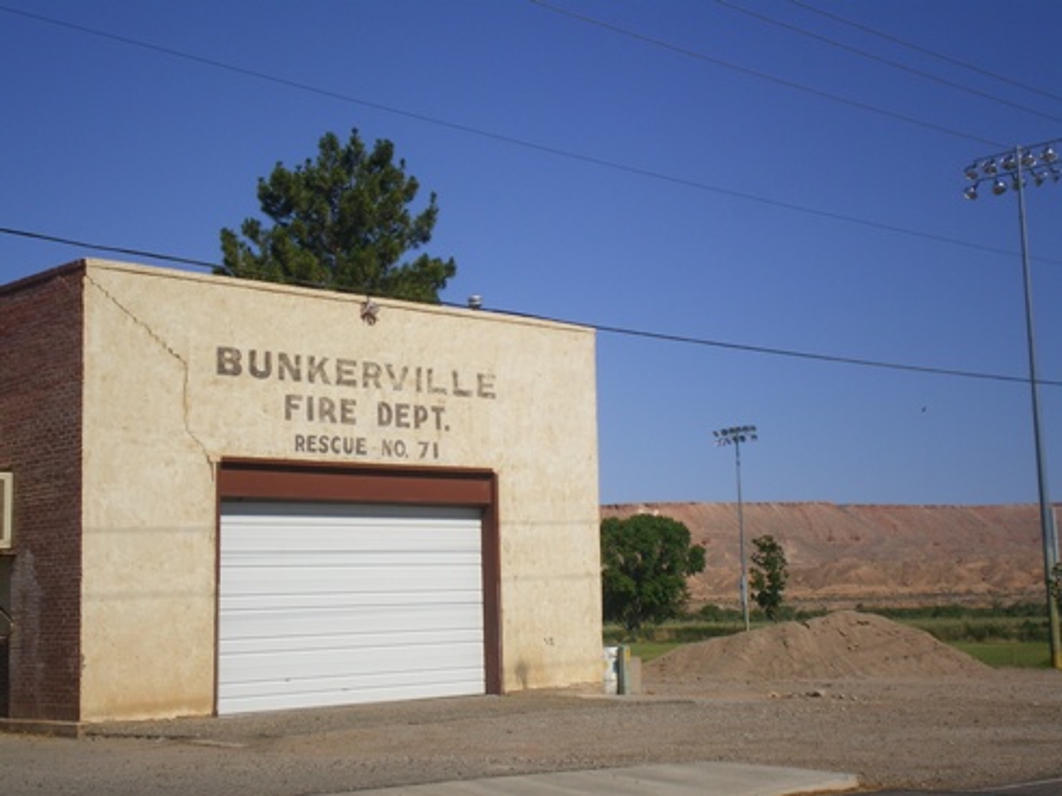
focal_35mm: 56
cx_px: 531
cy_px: 398
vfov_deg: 26.1
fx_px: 1718
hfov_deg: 34.3
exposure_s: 1/640
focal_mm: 9.3
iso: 64
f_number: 5.6
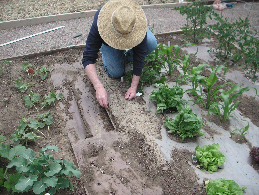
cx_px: 130
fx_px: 284
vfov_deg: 37.7
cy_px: 98
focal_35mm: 38
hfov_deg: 49.0
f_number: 3.3
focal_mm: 6.3
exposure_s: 1/350
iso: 50
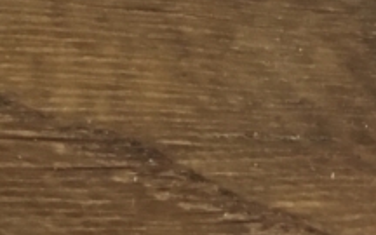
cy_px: 545
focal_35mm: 146
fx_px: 1496
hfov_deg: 13.4
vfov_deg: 8.3
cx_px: 592
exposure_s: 1/17
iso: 250
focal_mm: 4.15
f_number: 2.2
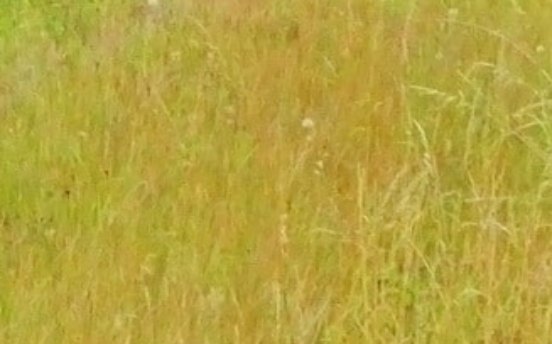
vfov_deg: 1.9
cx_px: -25
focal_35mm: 700
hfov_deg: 3.0
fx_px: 10525
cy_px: -622
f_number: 5.6
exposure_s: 1/160
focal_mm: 23.11
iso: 400
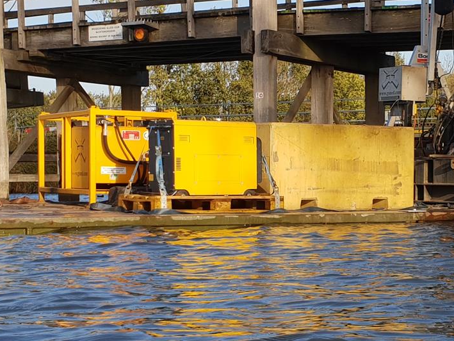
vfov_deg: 16.8
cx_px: 330
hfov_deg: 22.1
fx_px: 1154
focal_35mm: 88
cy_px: 215
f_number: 2.4
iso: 50
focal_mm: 4.3
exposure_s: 1/742
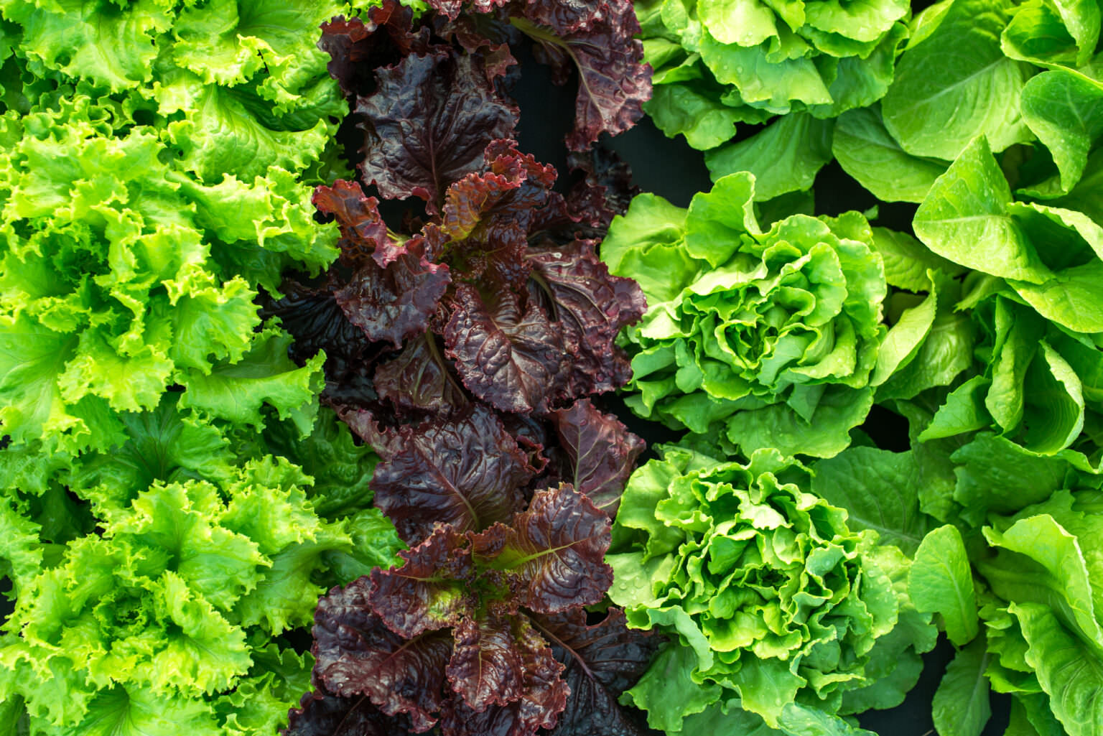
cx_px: 552
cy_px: 368
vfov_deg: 37.9
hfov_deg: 54.4
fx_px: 1073
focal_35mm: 35
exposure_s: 1/640
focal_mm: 35
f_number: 3.5
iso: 200
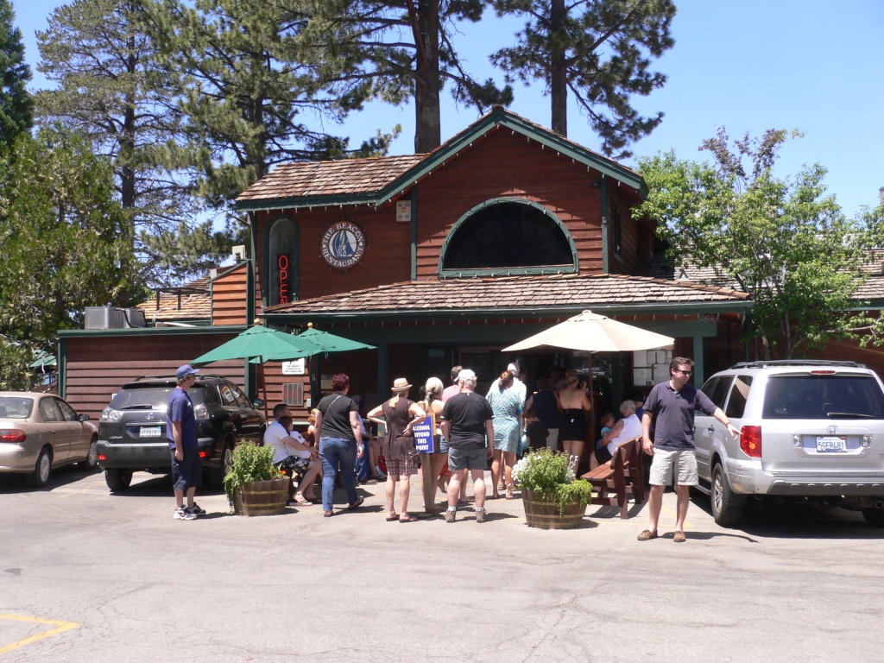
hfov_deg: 52.6
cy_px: 332
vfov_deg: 40.7
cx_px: 442
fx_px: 894
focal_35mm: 35
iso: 100
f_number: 5.6
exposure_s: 1/200
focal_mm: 5.8
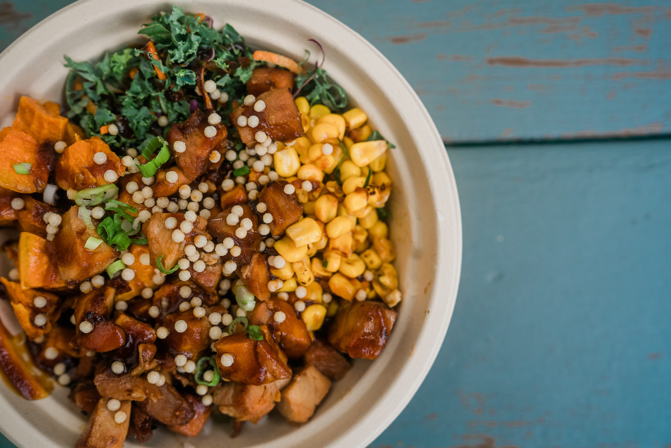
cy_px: 224
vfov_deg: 32.7
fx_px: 765
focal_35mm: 41
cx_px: 336
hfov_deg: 47.4
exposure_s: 1/160
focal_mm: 41
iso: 400
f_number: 4
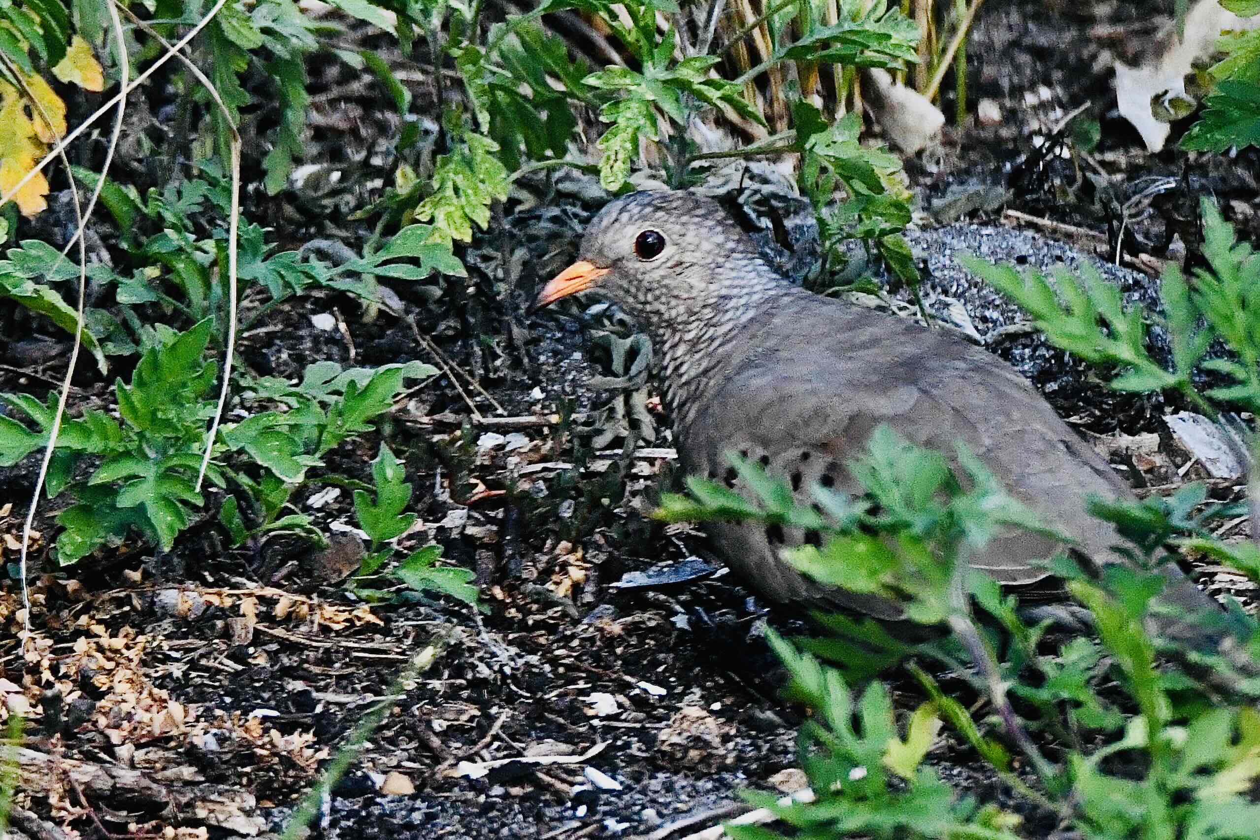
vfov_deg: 2.3
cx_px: 630
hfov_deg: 3.4
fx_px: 20997
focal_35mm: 600
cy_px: 420
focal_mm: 600
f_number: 14
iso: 4000
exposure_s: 1/800
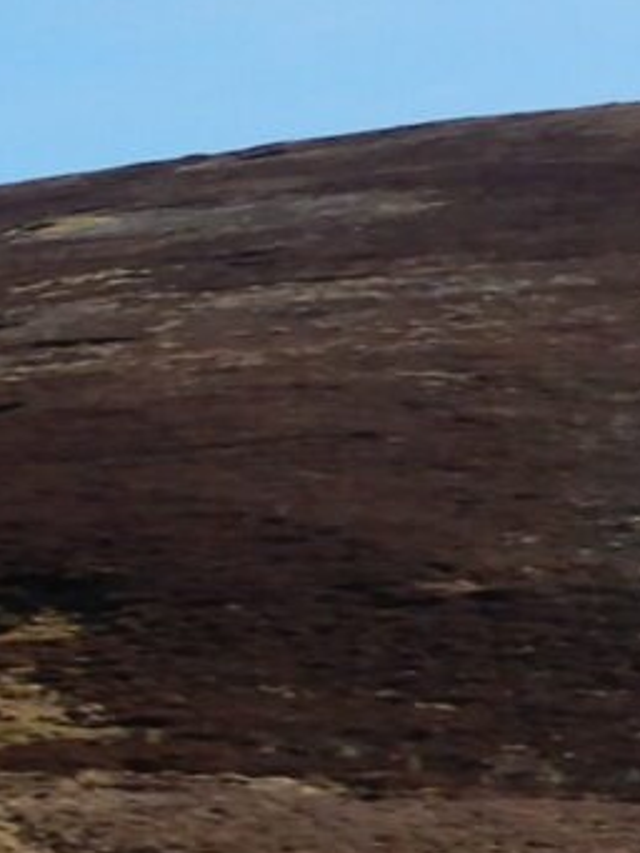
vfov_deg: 13.6
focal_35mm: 144
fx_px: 3548
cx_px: -1785
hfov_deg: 7.6
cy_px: 705
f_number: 4.1
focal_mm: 4.3
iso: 125
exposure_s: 1/1000
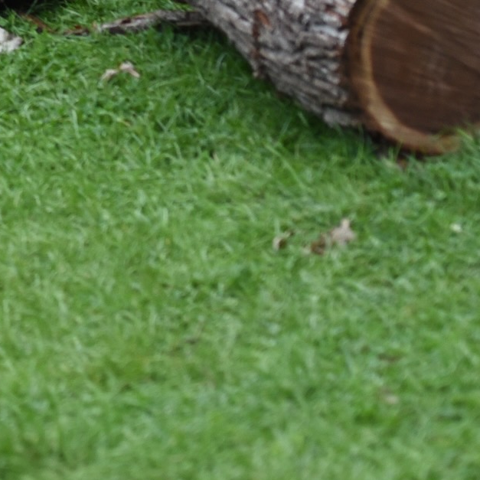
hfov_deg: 5.2
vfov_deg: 5.2
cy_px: -330
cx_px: -434
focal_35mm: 332
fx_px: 5208
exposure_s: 1/320
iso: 800
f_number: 2.8
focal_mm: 70
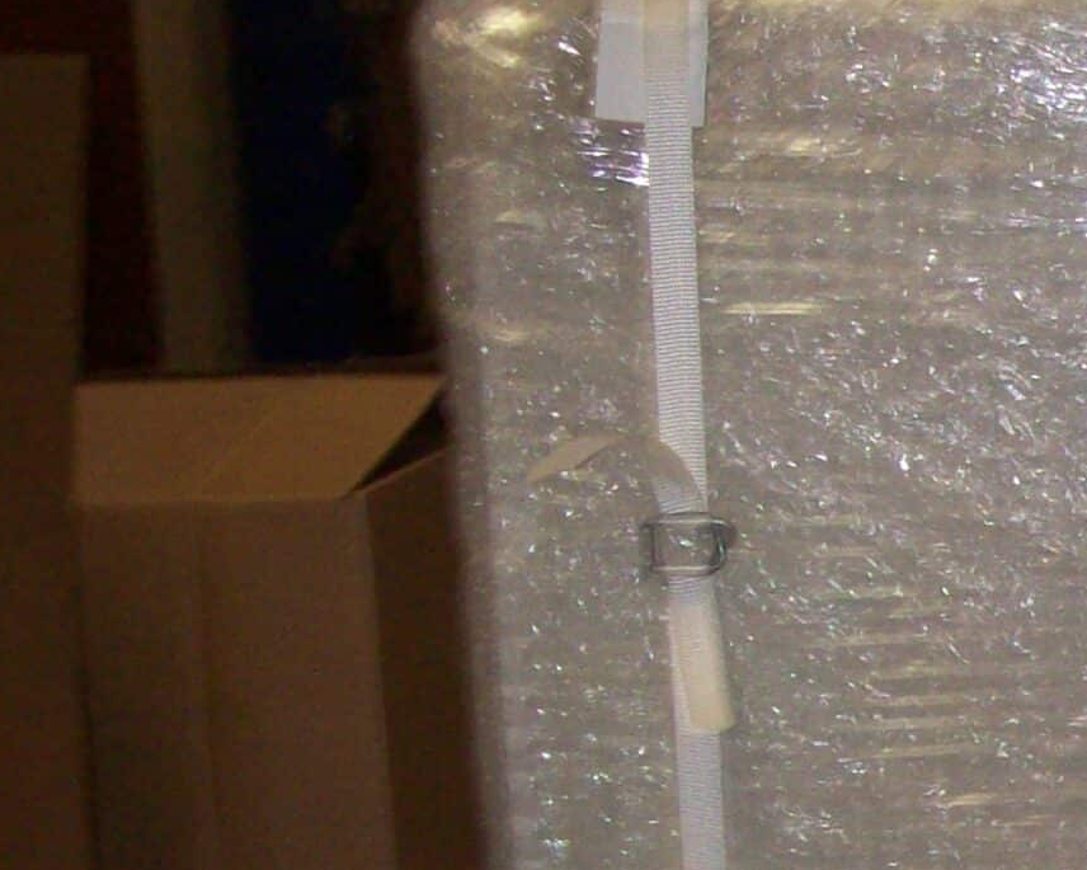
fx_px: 3378
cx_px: 1573
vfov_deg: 14.5
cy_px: 785
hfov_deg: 16.8
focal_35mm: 105
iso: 200
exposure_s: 1/64
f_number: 2.7
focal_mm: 6
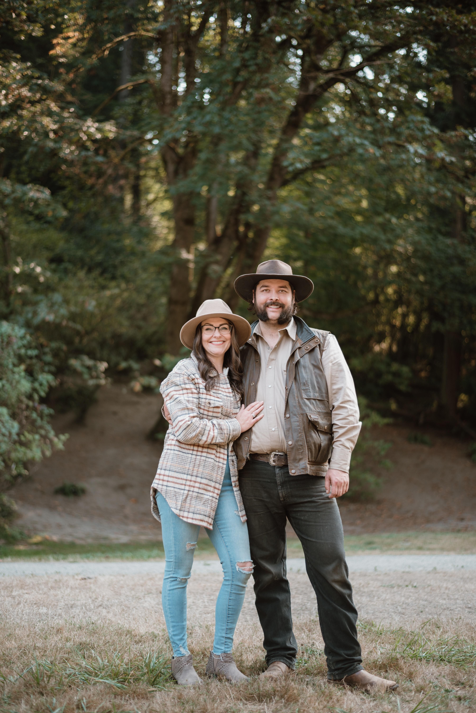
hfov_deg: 27.0
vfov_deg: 39.6
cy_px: 356
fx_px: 991
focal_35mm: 50
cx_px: 238
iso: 160
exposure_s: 1/500
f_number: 1.8
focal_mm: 50
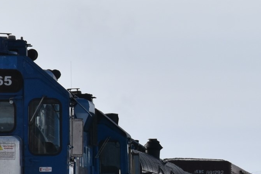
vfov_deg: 1.8
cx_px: 282
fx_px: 5655
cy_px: 129
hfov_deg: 2.6
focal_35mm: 780
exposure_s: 1/500
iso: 100
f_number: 9
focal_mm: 116
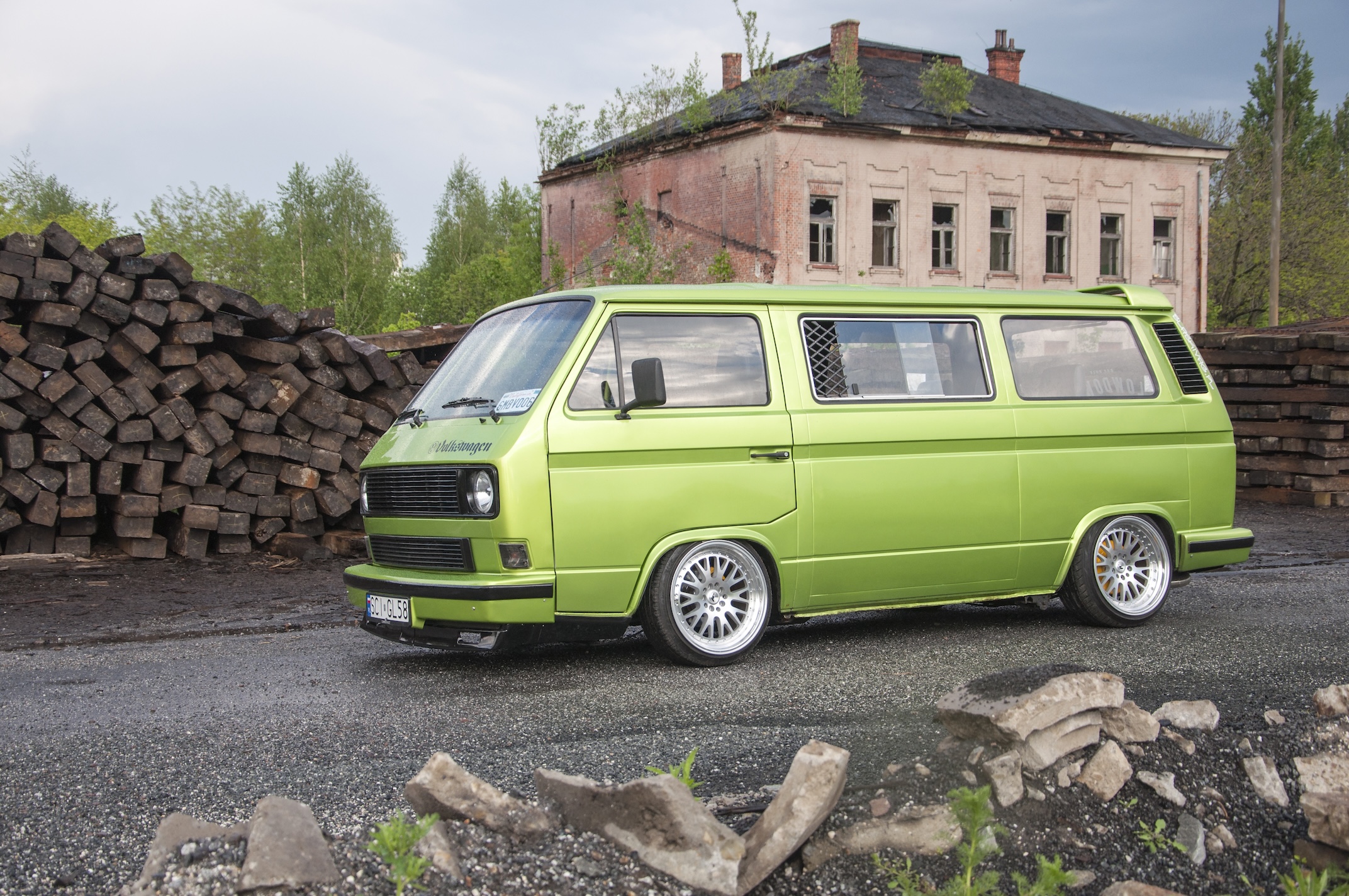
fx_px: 1684
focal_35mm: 45
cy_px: 448
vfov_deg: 29.8
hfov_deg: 43.7
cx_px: 674
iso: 200
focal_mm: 30
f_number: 4.5
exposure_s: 1/400
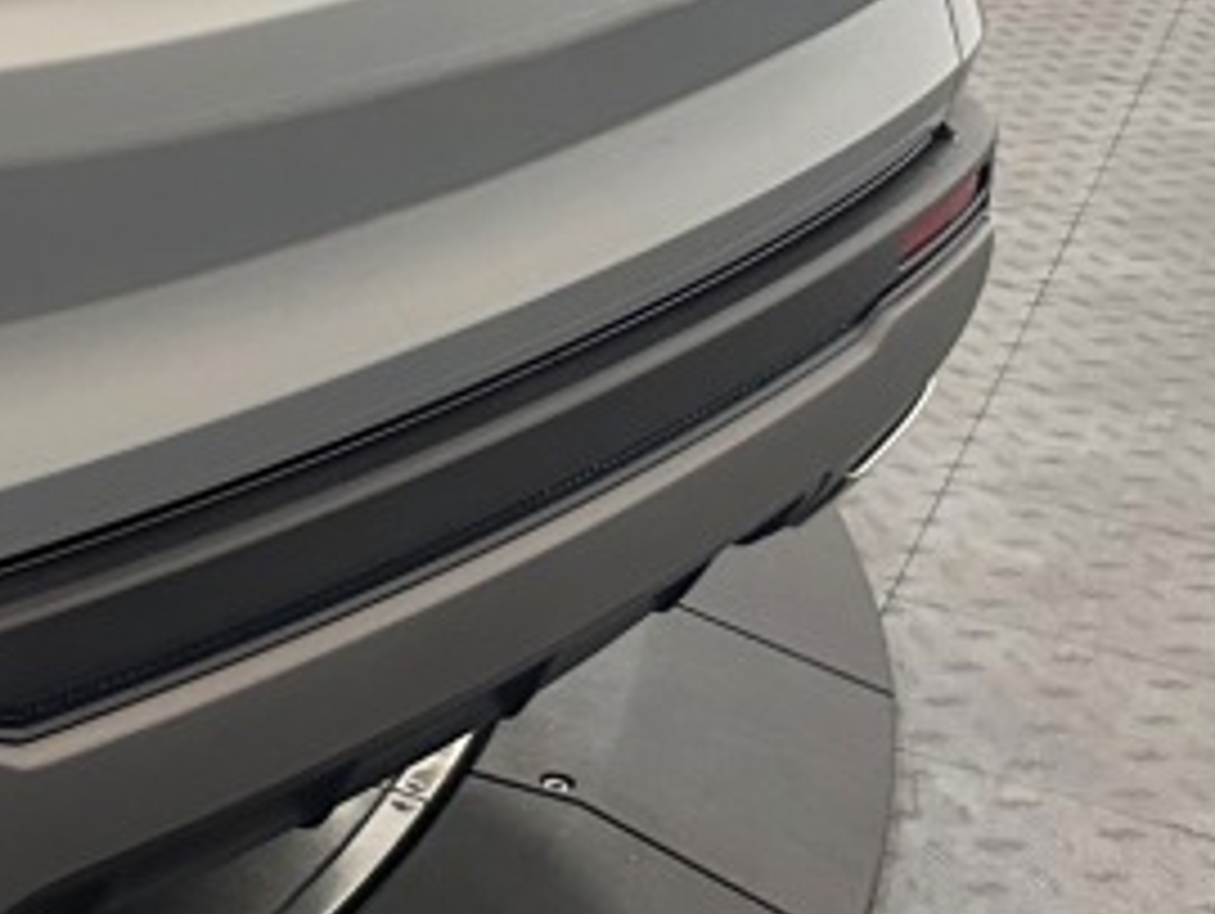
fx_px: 3197
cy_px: -126
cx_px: -814
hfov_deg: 18.1
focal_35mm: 91
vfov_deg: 15.8
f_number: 1.78
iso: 500
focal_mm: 6.86
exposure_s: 1/60
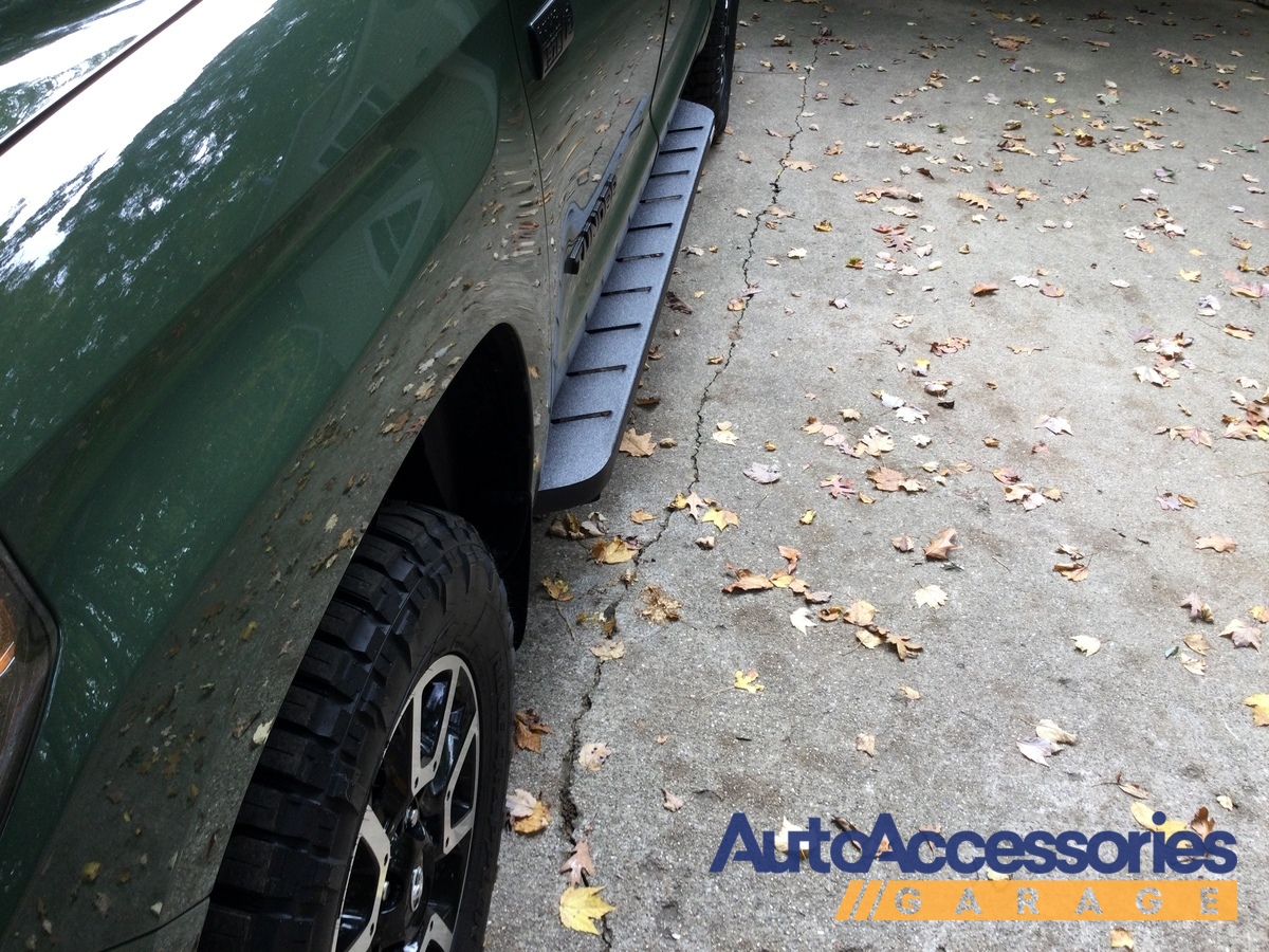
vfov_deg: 45.4
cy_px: 476
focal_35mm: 31
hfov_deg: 58.4
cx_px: 634
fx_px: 1136
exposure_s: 1/60
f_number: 2.4
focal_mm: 3.3
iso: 32
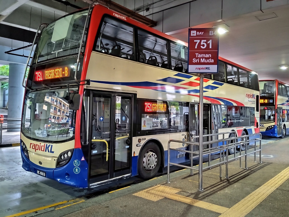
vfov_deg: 49.7
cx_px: 144
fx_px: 234
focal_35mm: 28
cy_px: 108
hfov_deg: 63.4
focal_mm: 3.43
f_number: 2.2
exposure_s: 1/100
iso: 195
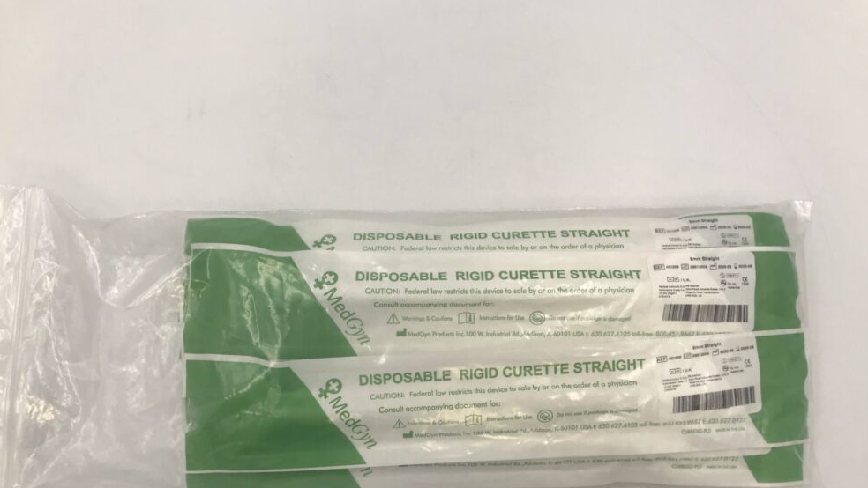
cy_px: 319
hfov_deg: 62.6
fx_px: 714
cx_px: 432
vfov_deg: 37.5
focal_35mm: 31
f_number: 1.8
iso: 25
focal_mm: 3.99
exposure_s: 1/60
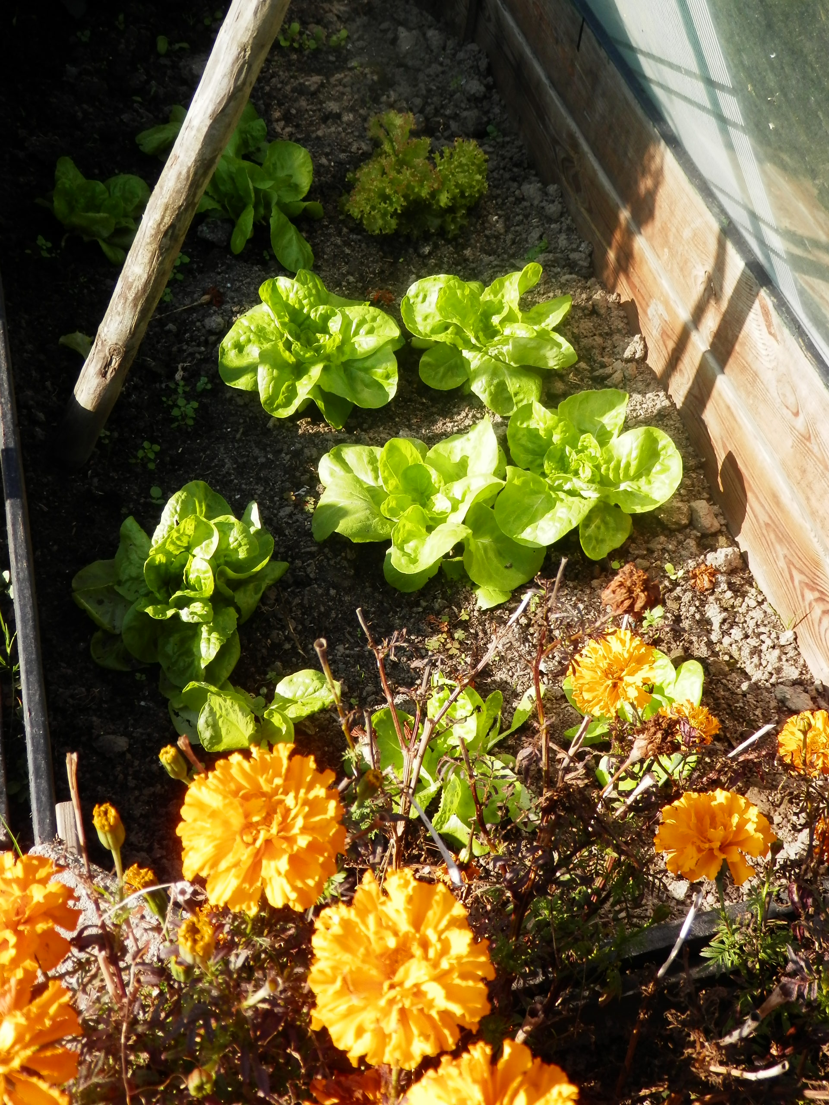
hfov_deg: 38.7
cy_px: 552
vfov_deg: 50.1
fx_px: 1181
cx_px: 414
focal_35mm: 37
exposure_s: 1/320
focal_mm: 6.6
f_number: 3.6
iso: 80
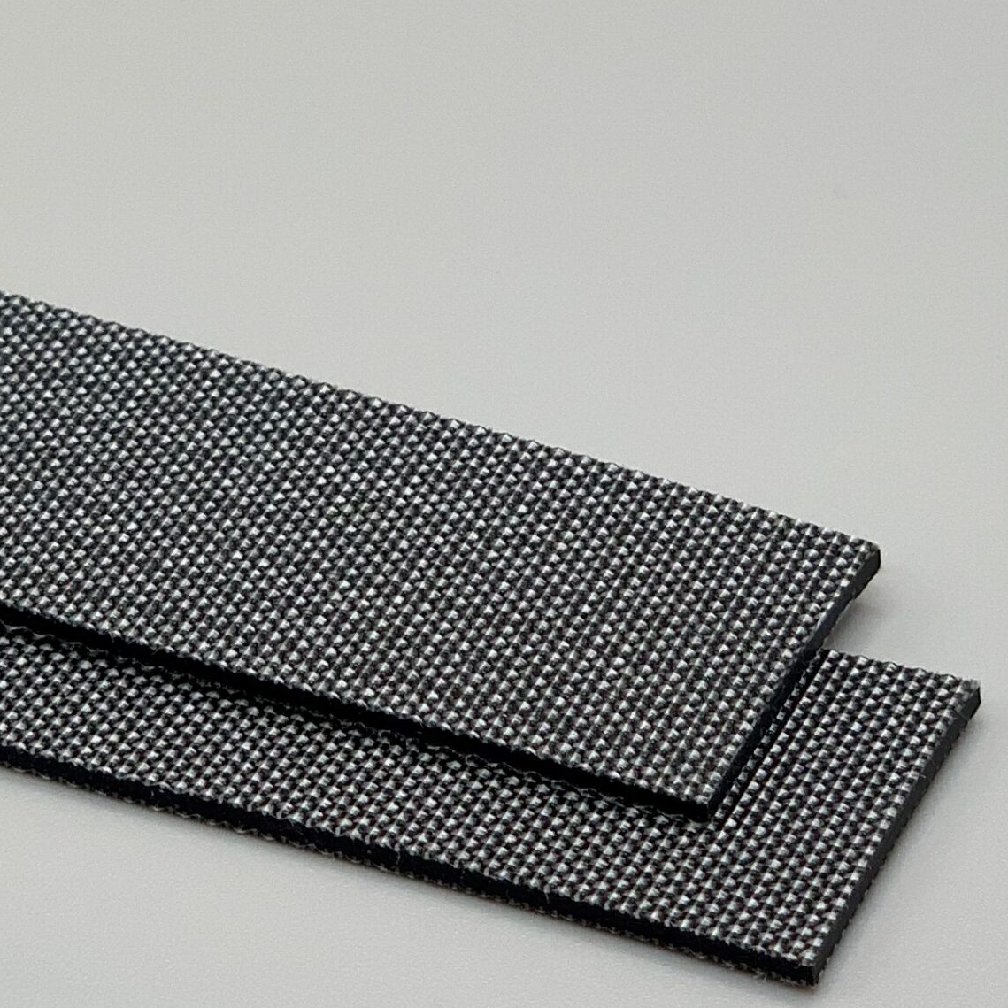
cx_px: 339
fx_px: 2043
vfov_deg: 27.7
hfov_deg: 27.6
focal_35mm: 62
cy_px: 506
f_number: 2.4
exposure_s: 1/120
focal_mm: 6
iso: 32
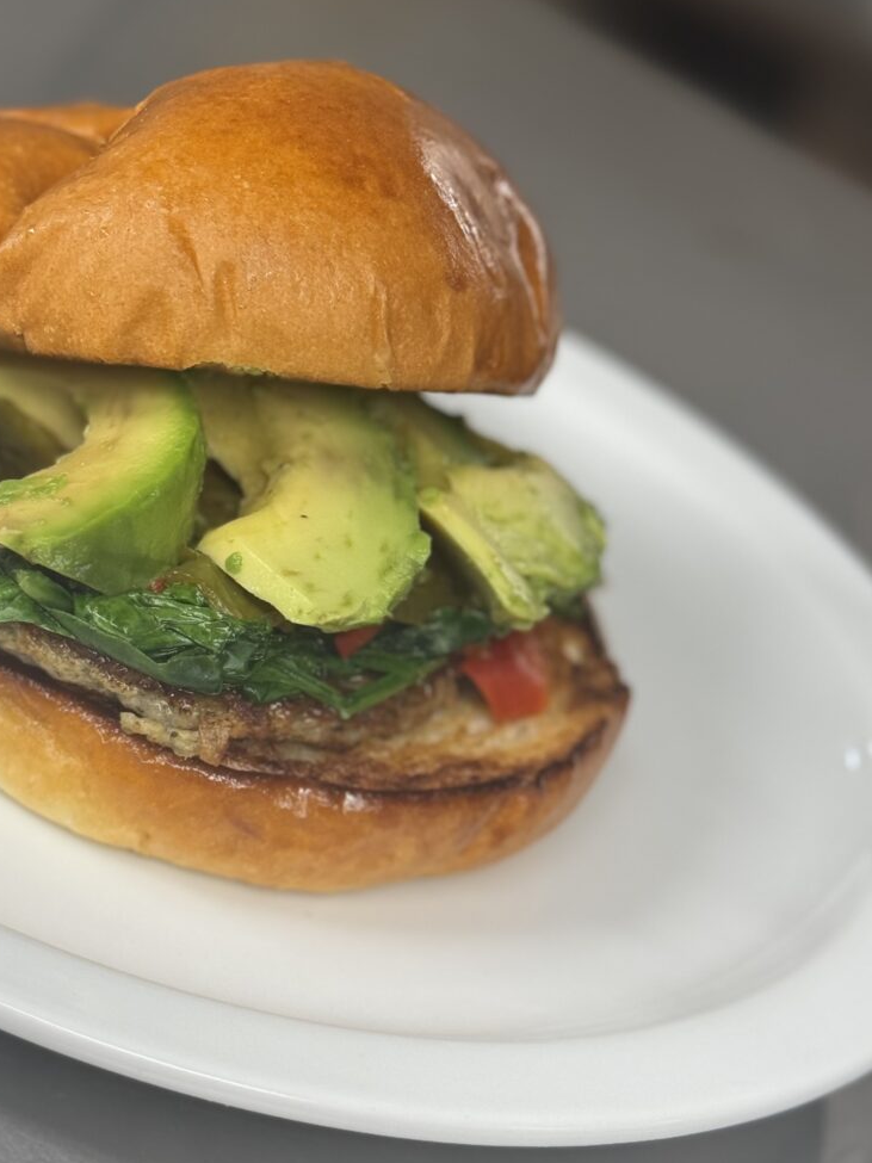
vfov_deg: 23.3
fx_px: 2822
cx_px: 290
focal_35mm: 84
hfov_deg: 17.5
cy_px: 469
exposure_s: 1/60
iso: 80
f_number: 1.78
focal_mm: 6.86
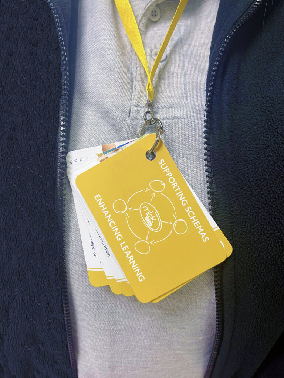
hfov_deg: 53.1
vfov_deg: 67.3
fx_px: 284
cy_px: 189
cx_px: 142
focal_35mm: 26
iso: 80
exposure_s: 1/50
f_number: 1.6
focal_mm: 5.1
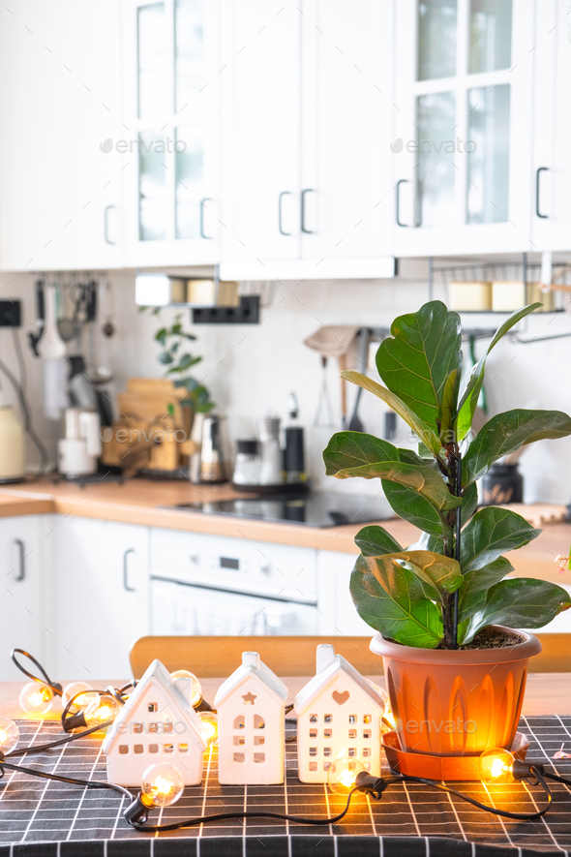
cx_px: 286
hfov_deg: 18.7
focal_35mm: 73
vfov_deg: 27.7
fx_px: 1737
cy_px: 428
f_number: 4
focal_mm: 48.5
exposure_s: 1/25
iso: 250
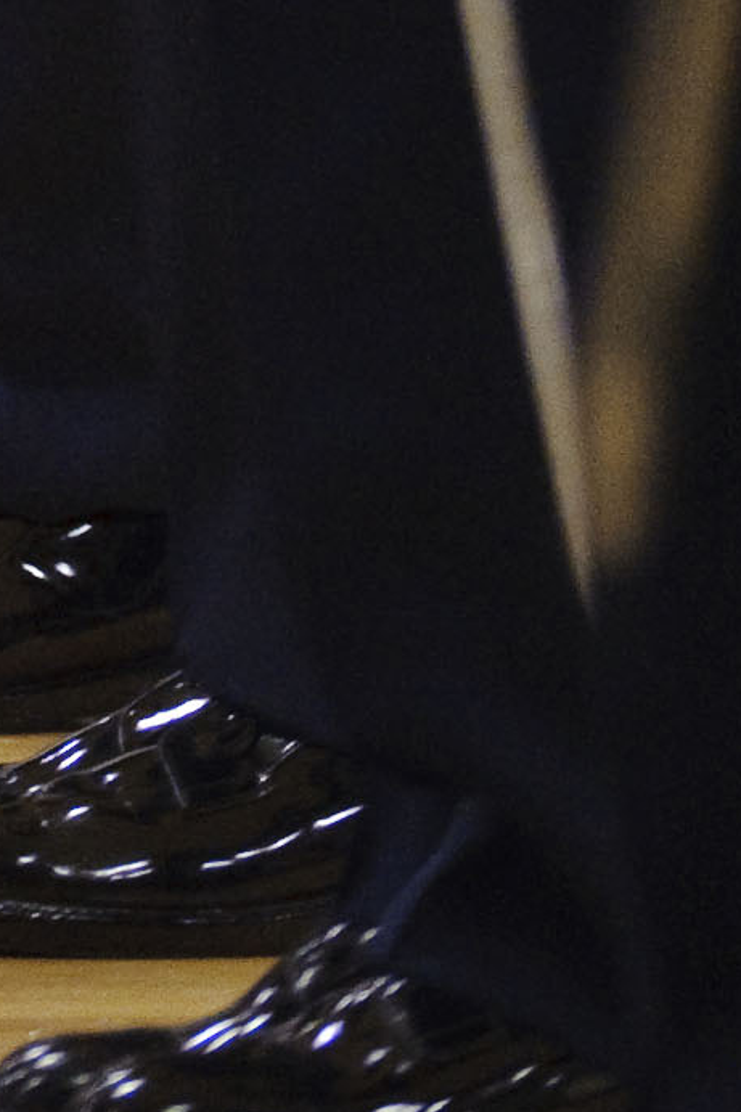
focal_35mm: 830
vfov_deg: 2.5
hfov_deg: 1.6
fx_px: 25637
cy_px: -1646
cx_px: -1476
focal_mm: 135
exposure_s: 1/250
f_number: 3.2
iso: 3200
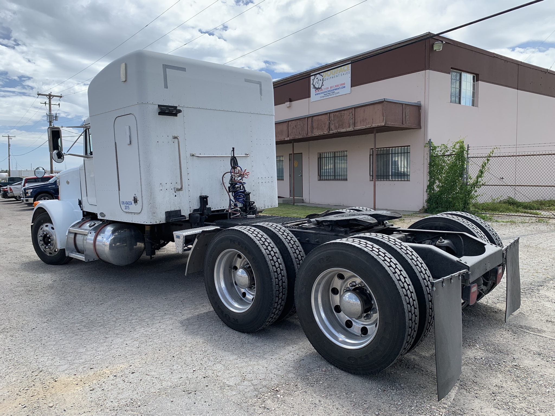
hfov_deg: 67.3
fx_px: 417
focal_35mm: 26
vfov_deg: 53.1
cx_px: 278
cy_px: 208
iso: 25
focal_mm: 4.25
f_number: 1.8
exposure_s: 1/1314
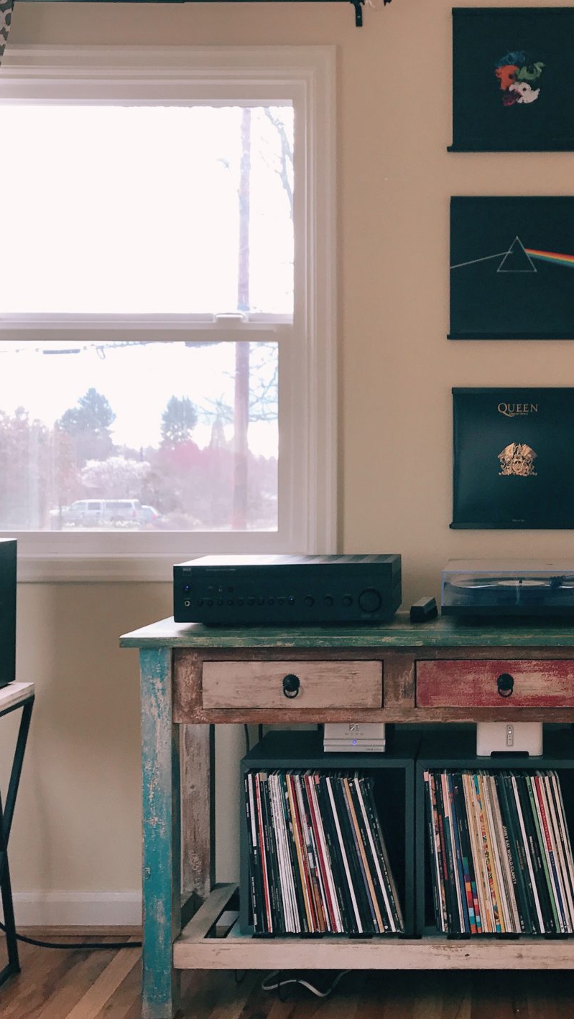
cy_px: 497
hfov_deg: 26.3
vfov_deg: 46.4
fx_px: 1190
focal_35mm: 44
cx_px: 503
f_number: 1.8
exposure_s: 1/60
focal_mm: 3.99
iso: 20
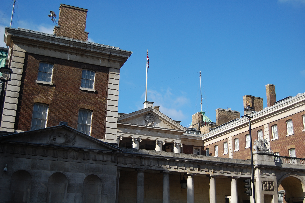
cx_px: 152
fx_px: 356
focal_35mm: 42
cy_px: 102
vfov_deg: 31.8
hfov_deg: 46.4
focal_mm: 28
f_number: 4.2
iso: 200
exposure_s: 1/1000
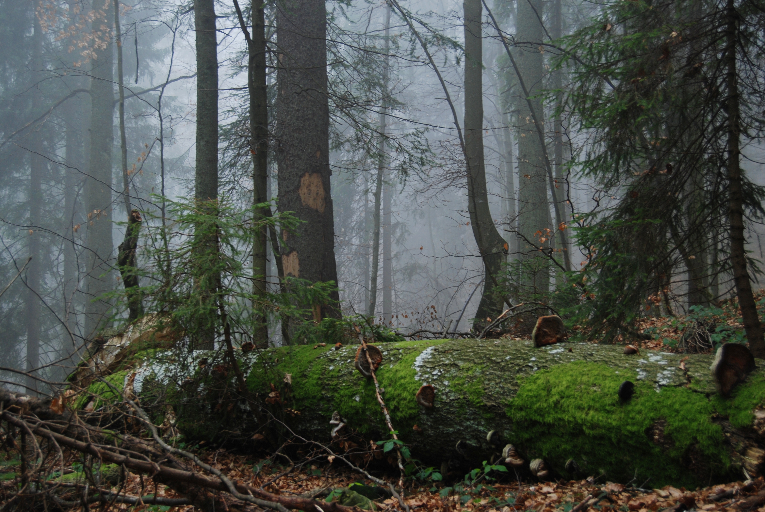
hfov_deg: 38.8
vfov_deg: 26.6
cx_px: 382
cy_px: 256
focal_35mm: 51
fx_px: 1085
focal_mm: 34
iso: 200
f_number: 5.6
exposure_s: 1/13
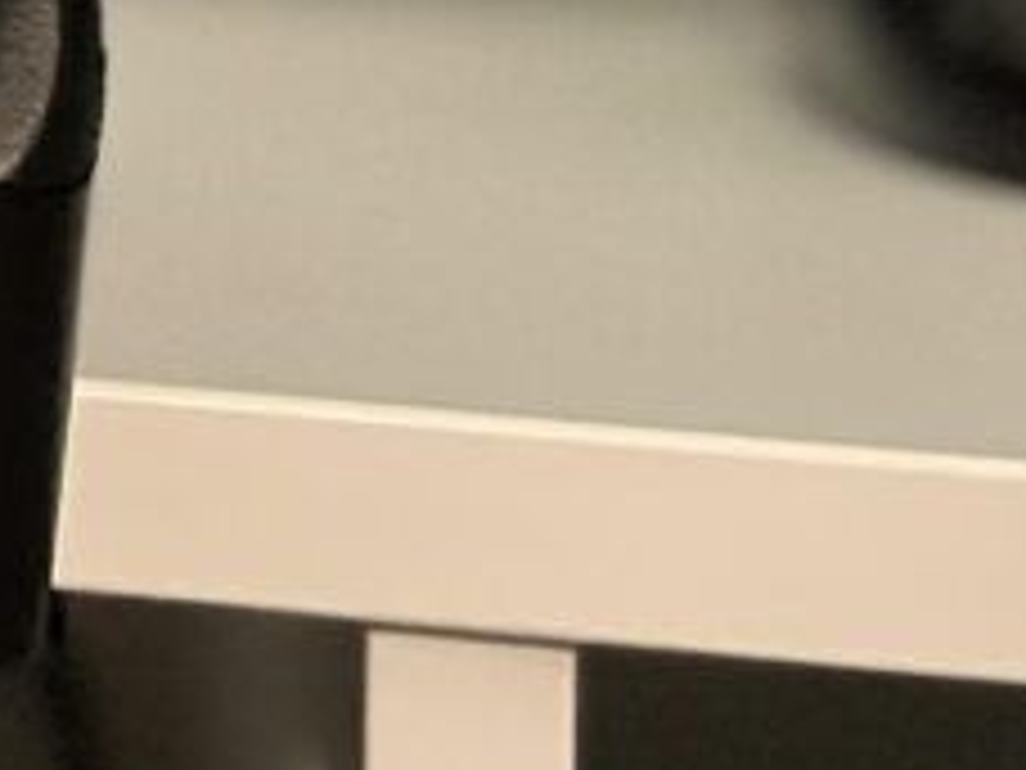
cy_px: -756
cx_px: -2038
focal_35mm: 175
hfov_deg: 9.1
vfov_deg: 8.1
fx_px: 5187
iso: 1000
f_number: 1.6
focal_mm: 5.1
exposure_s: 1/30
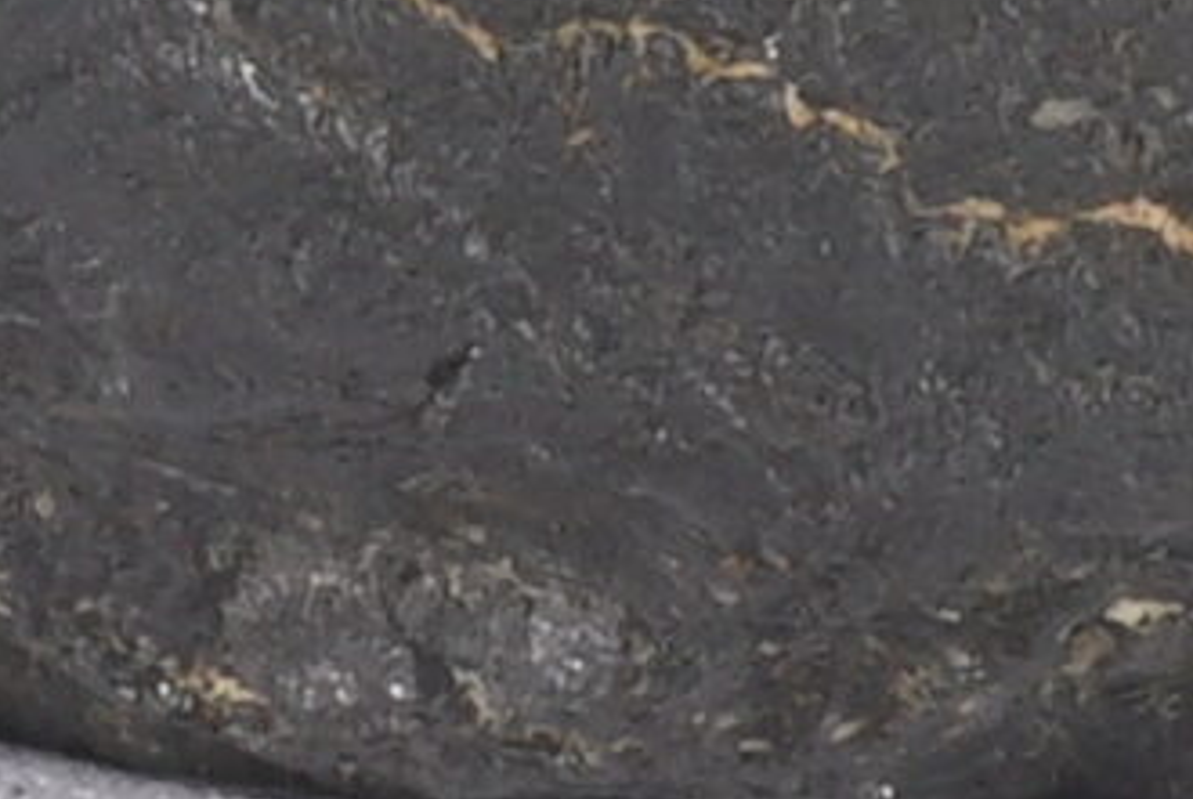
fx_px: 38558
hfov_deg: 1.8
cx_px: 213
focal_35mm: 1162
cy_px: -1047
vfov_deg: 1.2
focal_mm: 100
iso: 400
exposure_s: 1.3
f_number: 32
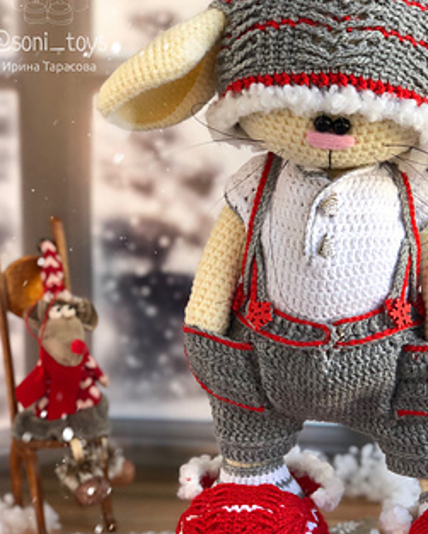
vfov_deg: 23.5
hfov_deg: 18.9
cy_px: 311
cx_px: 294
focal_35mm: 81
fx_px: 1281
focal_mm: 6
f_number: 2.4
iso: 64
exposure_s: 1/60
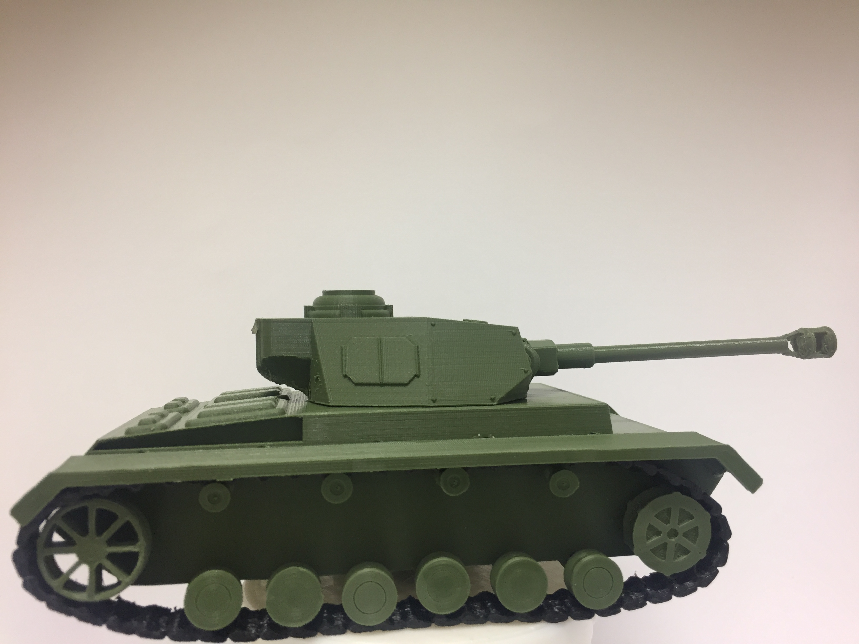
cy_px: 322
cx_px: 430
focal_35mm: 29
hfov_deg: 61.7
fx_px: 720
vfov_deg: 48.2
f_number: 2.2
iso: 80
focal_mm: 4.15
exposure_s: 1/33
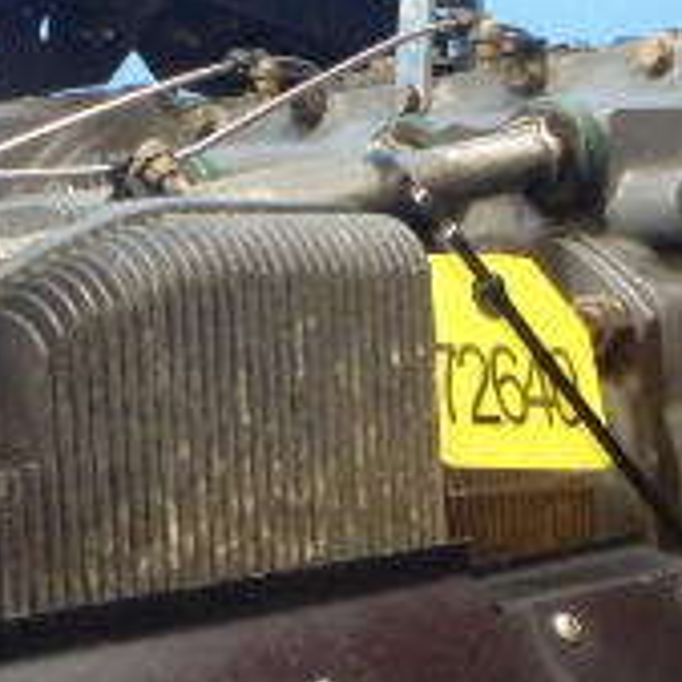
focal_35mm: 94
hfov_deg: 18.5
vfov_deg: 18.3
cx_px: 303
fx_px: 2095
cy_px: 569
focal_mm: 5
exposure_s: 1/15
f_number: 3.9
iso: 800
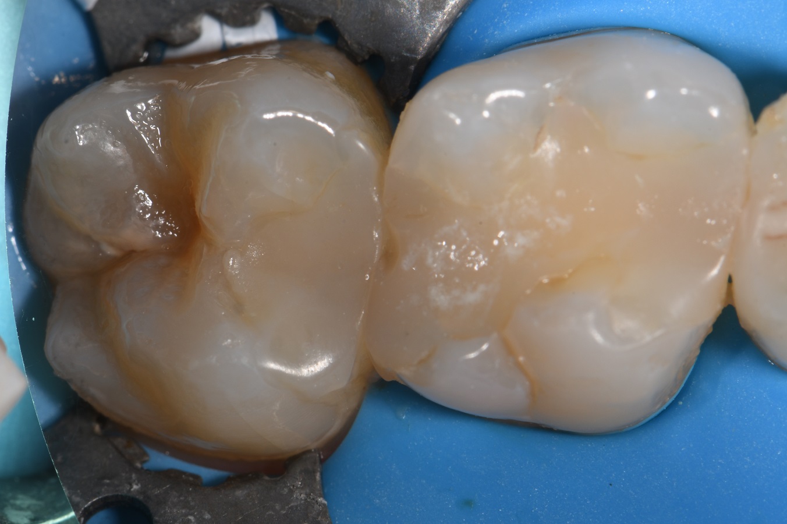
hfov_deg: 13.1
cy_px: 262
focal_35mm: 157
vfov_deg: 8.7
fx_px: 3430
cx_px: 394
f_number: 32
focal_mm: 105
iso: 200
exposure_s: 1/160
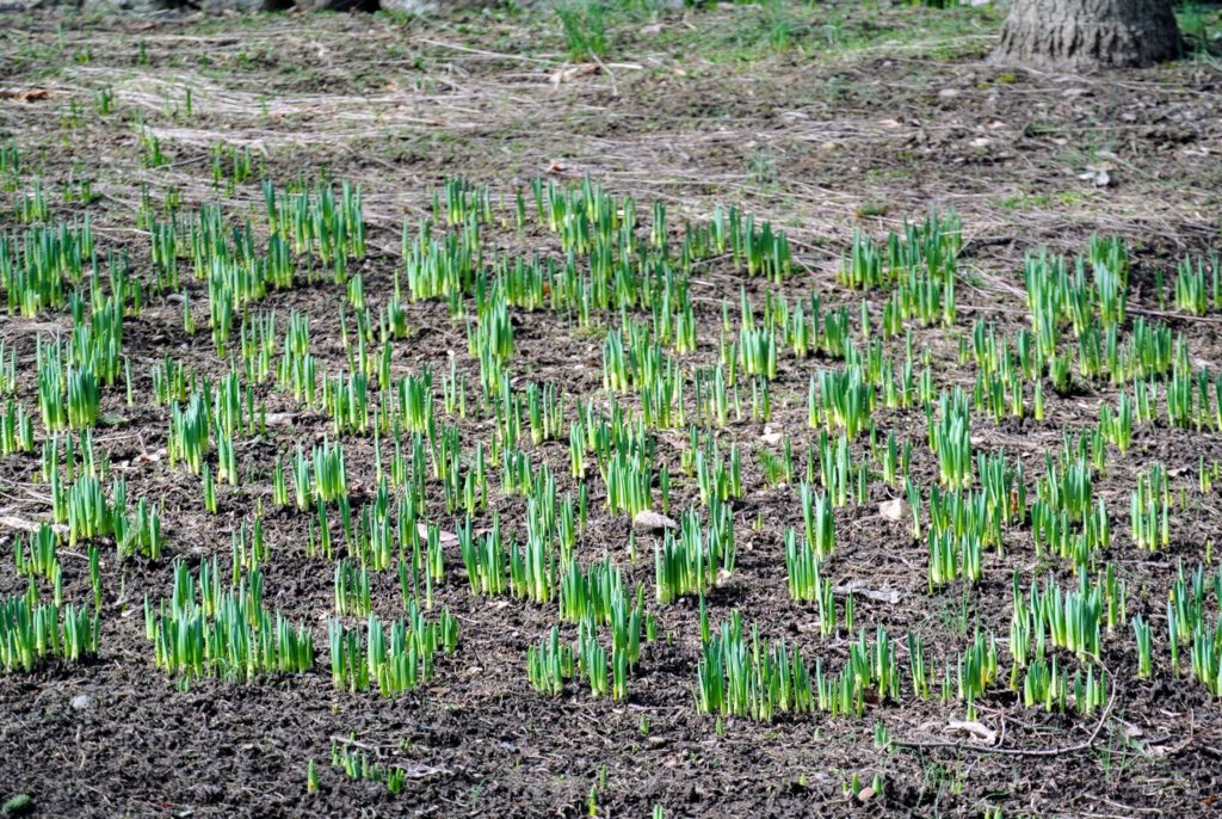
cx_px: 611
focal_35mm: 200
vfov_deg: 6.9
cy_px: 410
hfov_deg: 10.3
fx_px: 6799
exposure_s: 1/125
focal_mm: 74.3
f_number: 4.8
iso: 100
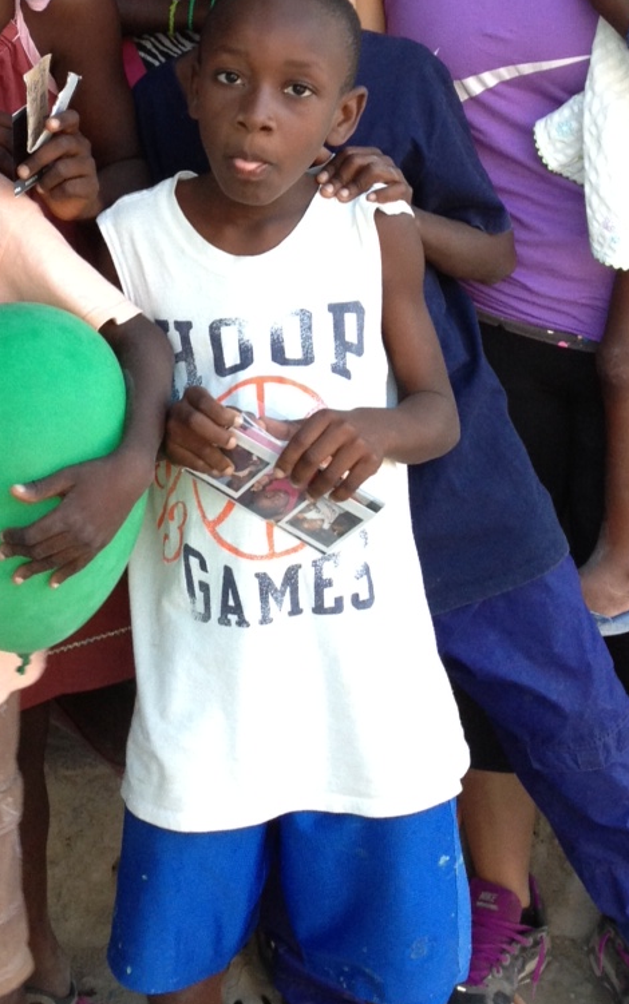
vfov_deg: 25.3
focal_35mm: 79
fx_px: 2165
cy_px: 91
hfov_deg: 16.5
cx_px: 161
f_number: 2.4
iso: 80
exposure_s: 1/60
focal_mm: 4.28
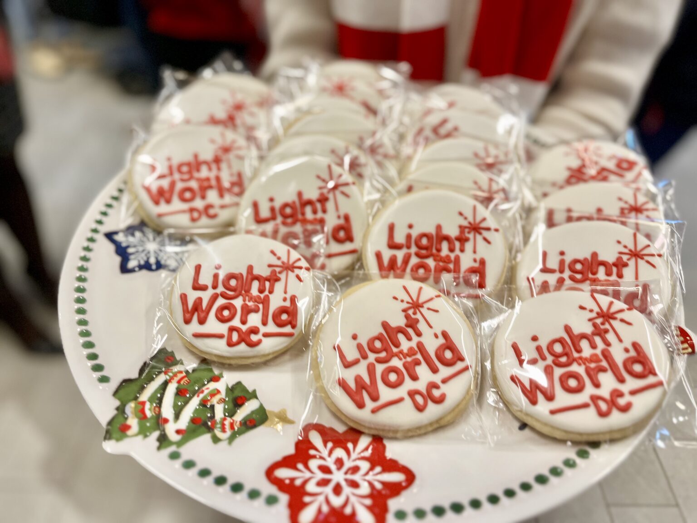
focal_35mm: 26
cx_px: 348
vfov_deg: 53.1
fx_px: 524
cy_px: 262
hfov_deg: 67.3
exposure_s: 1/120
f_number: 1.6
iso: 125
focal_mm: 5.1
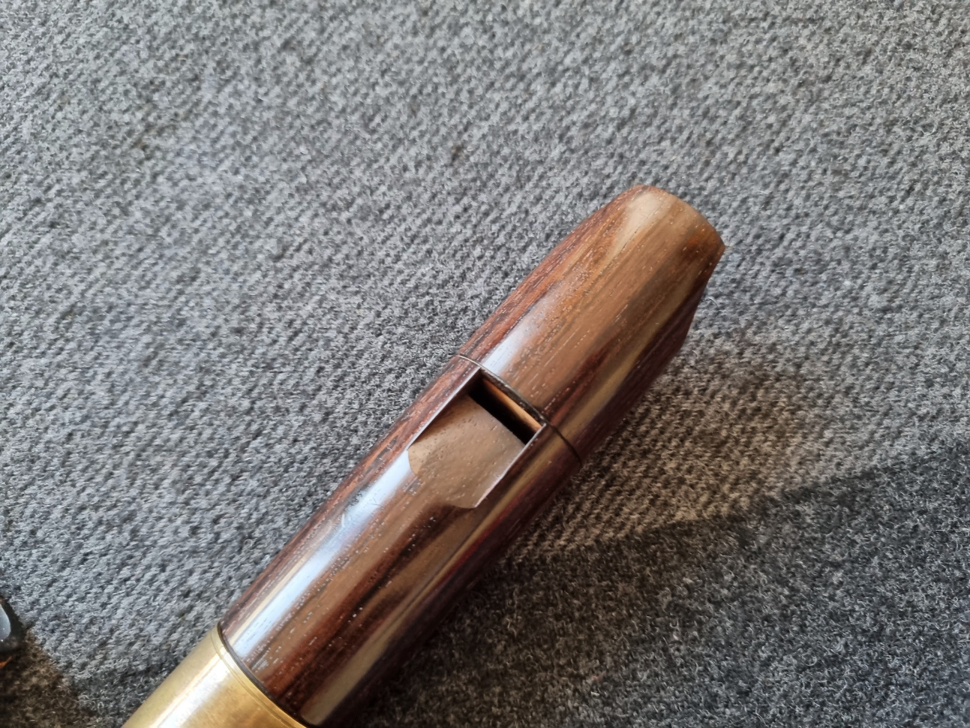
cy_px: 364
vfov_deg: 53.1
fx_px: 729
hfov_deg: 67.3
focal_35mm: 26
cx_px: 485
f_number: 1.8
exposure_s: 1/50
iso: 640
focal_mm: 5.4
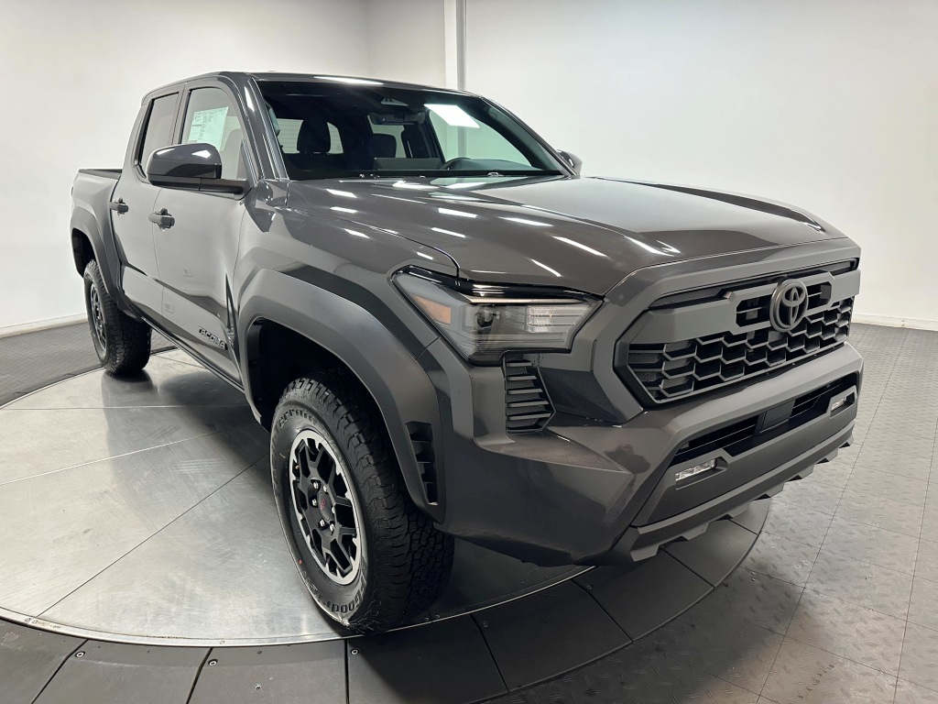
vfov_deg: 56.8
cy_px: 352
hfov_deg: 71.6
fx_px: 650
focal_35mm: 24
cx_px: 469
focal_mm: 6.86
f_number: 1.78
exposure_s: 1/60
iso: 500
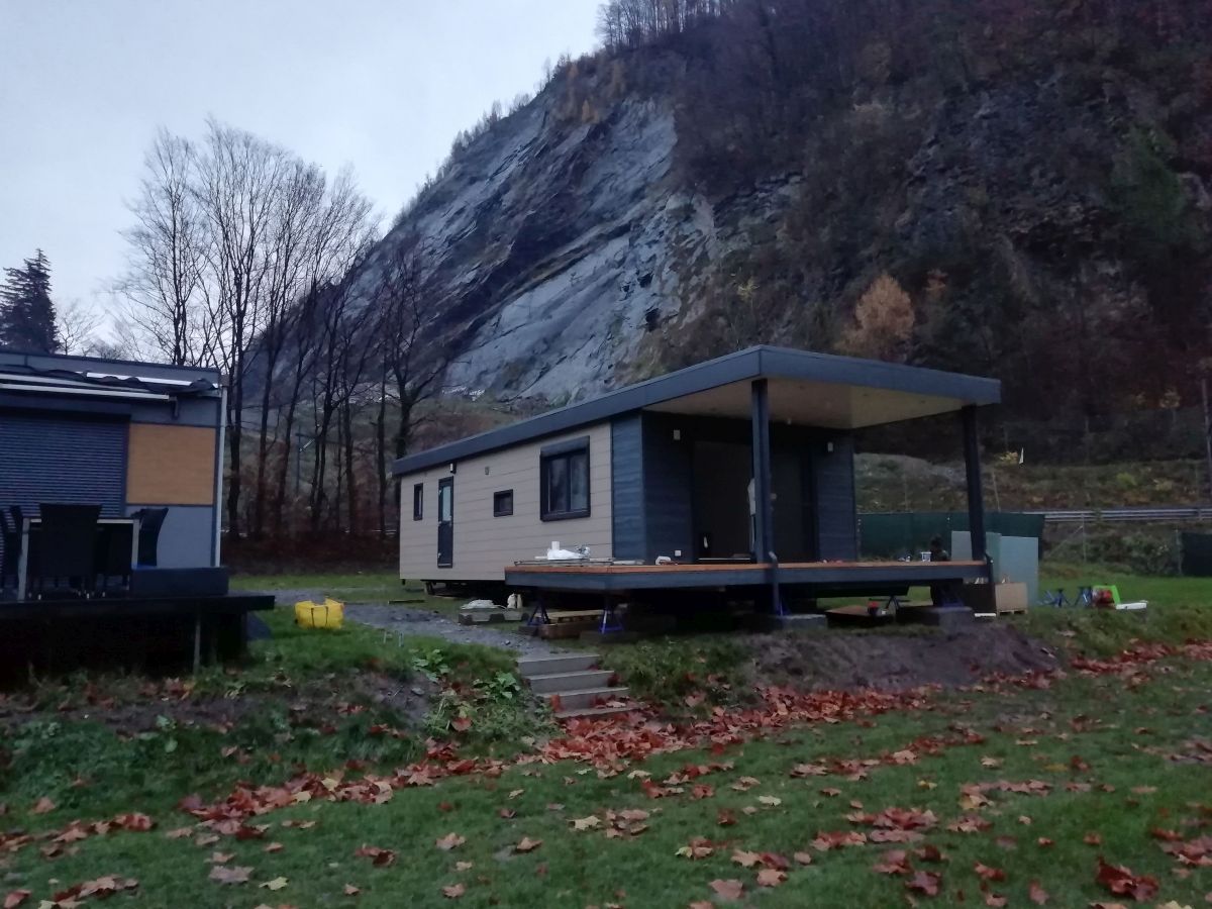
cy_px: 454
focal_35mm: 26
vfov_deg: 53.1
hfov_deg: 67.3
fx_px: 910
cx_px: 606
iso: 320
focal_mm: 3.46
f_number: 2.2
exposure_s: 1/33.3
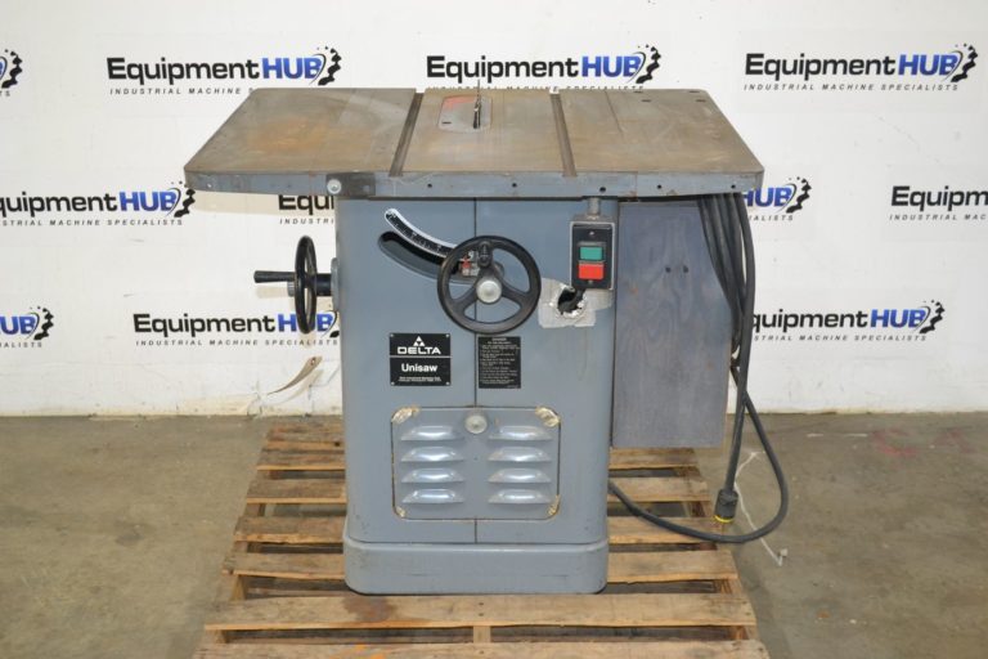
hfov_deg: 41.1
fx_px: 1317
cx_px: 494
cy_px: 330
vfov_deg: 28.1
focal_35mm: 48
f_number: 4.8
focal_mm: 32
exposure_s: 1/60
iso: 1250
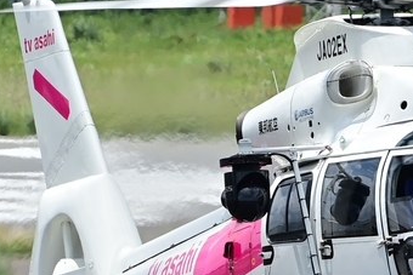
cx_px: 373
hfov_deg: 1.6
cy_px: 181
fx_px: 14575
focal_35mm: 1270
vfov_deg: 1.1
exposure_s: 1/320
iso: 100
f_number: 8
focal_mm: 360
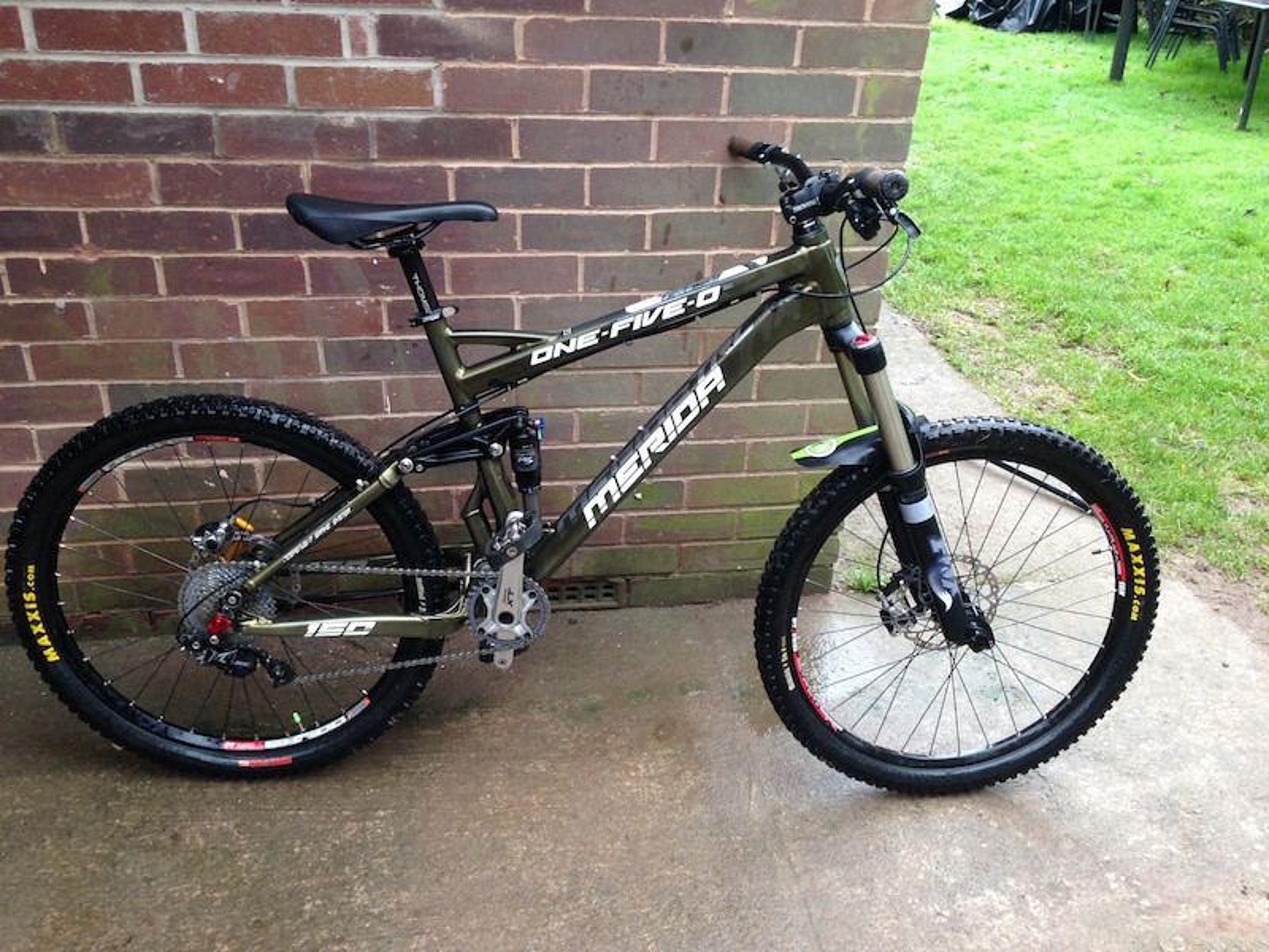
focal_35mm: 33
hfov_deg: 55.4
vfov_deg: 42.9
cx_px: 634
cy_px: 476
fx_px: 1210
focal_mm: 4.12
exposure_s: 1/40
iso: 50
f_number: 2.4
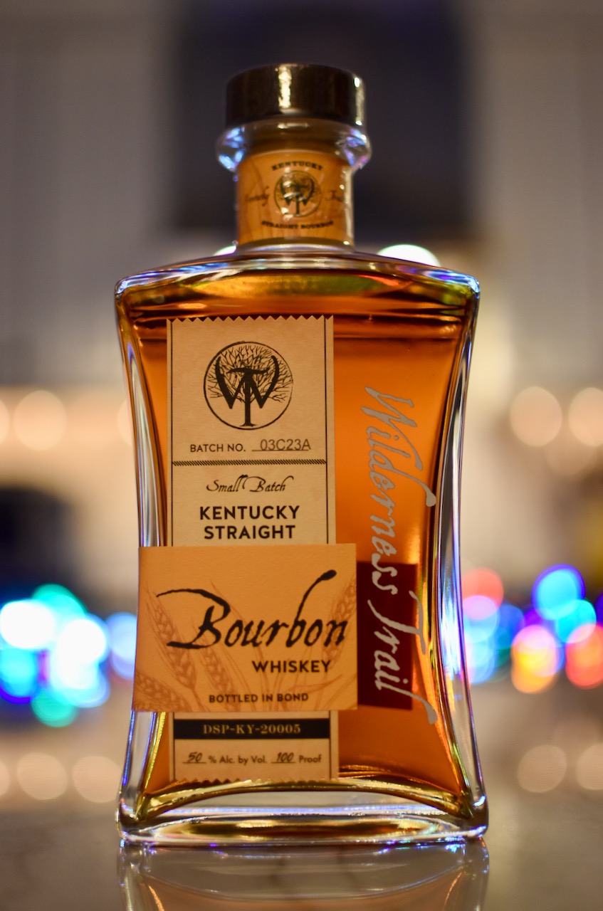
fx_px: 1326
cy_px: 456
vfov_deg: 37.9
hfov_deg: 25.6
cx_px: 302
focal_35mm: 52
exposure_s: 1/125
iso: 1000
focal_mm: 35
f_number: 1.8
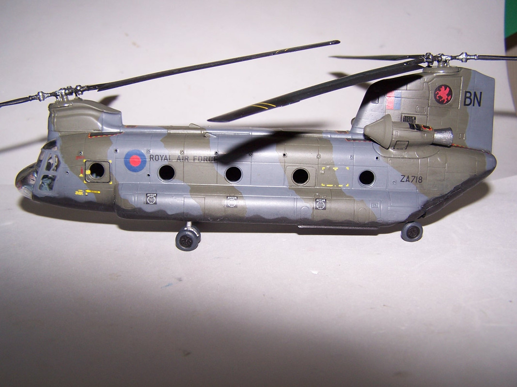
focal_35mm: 38
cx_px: 258
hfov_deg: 49.0
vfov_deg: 37.7
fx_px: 567
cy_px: 194
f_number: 2.8
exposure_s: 1/60
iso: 80
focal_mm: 6.3
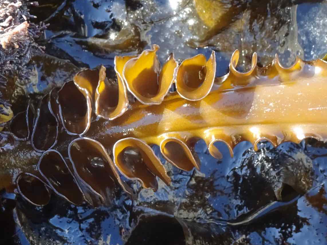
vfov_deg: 4.6
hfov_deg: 6.2
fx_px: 3032
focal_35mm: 321
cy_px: 121
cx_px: 126
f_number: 5.6
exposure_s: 1/125
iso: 800
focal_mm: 31.31
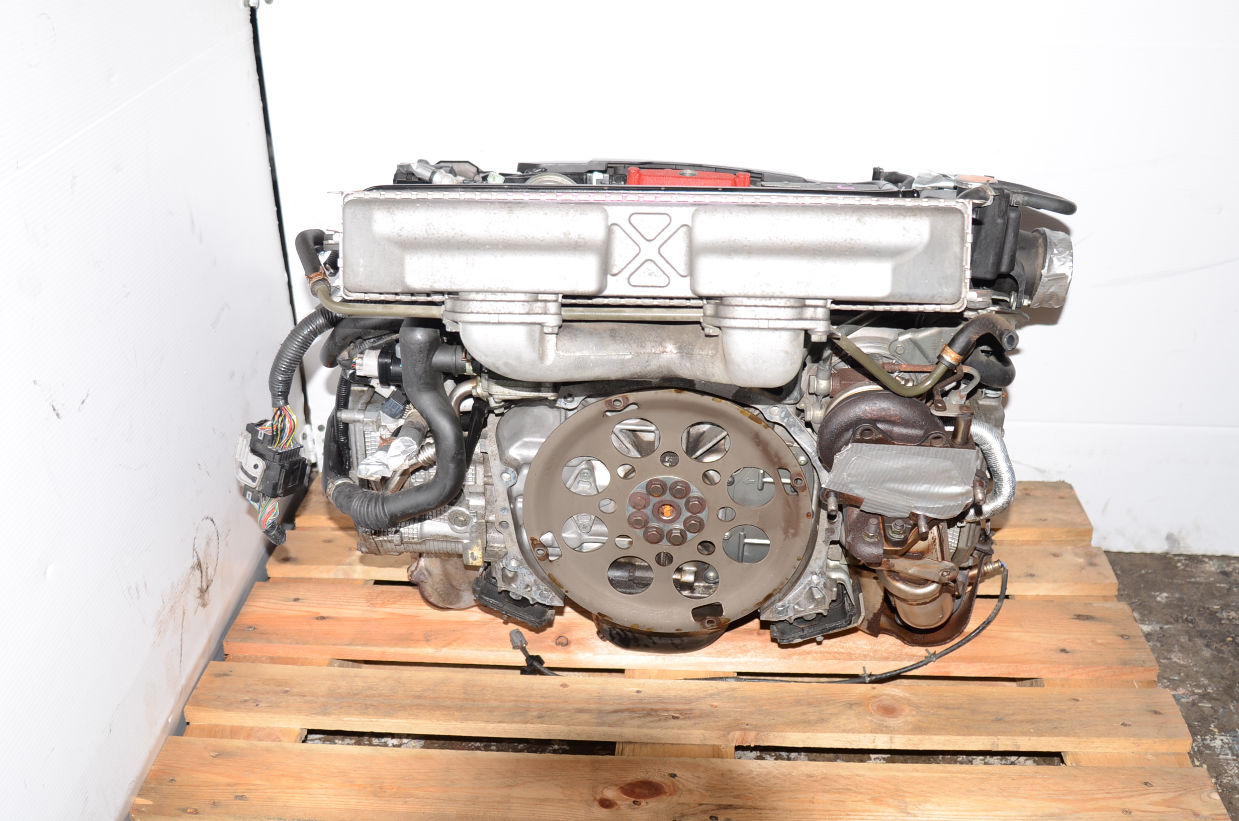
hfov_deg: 53.2
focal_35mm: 36
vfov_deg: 36.7
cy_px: 410
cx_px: 620
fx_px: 1236
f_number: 3.5
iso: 100
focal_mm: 24
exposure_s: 1/100
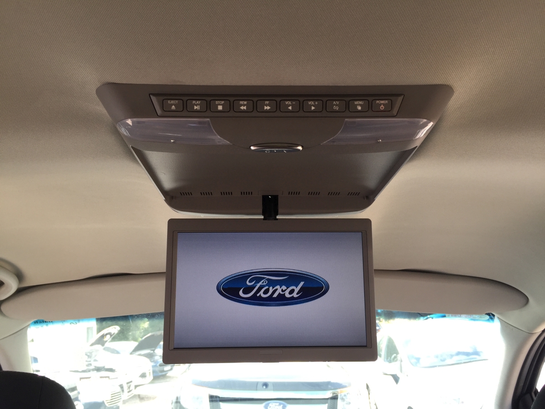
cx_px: 272
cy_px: 204
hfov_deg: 61.7
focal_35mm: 29
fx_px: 457
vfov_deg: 48.2
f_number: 2.2
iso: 32
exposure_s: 1/119
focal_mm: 4.15
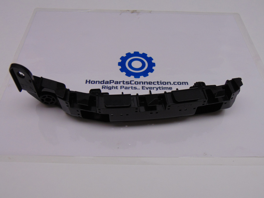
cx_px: 132
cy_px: 99
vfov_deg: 42.9
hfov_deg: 55.4
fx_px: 252
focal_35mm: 33
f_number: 3.2
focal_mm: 5.8
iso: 80
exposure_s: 1/80
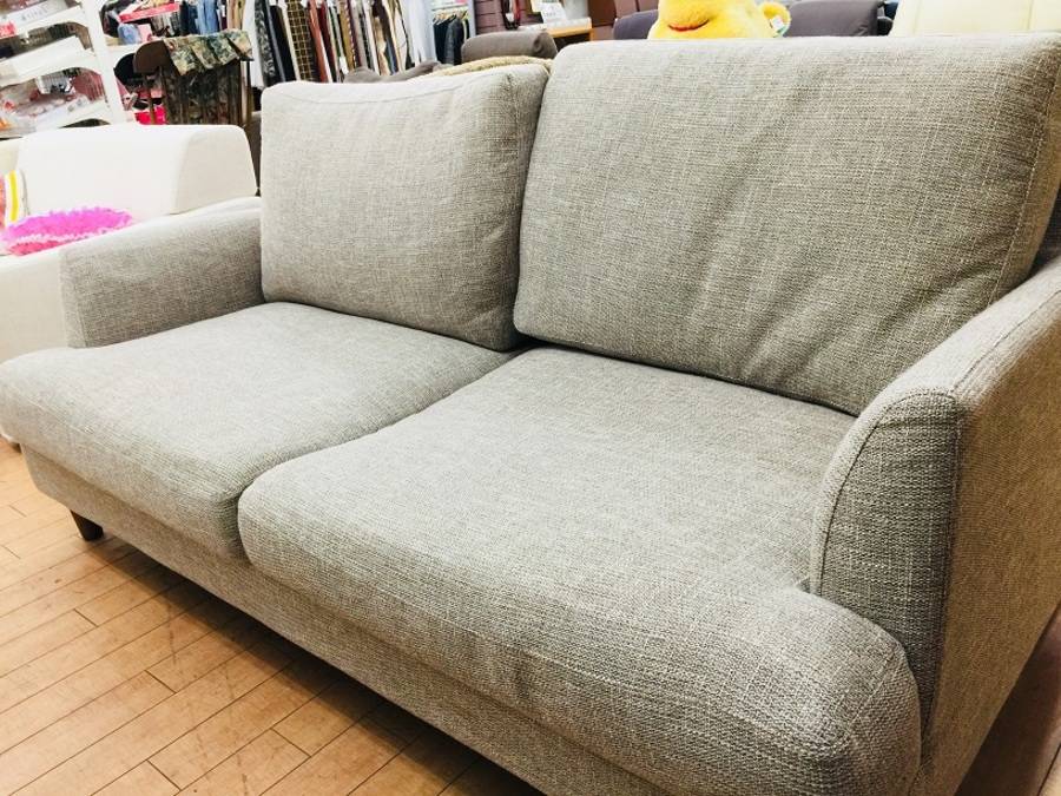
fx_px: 889
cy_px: 398
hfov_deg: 61.7
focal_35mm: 29
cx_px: 530
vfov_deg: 48.2
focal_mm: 4.15
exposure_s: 1/30
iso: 50
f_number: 2.2
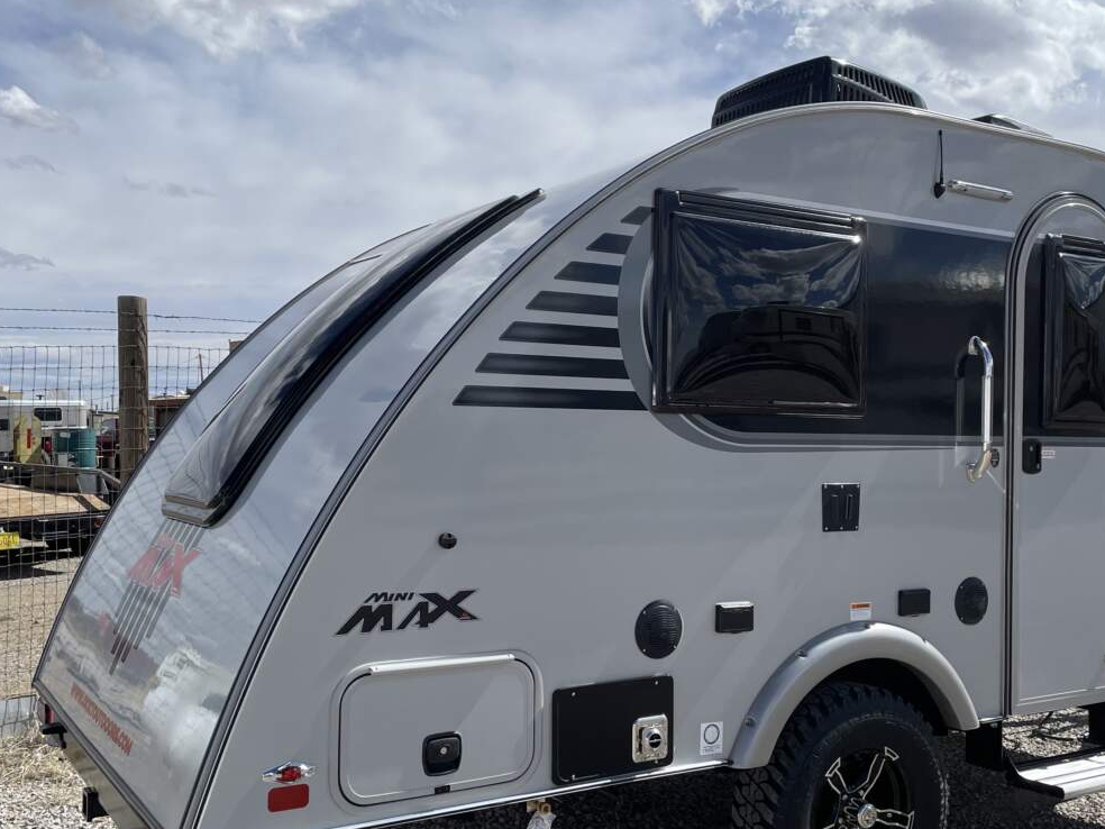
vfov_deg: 38.6
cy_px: 457
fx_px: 1181
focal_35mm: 37
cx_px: 593
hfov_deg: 50.1
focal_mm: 4.2
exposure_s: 1/6135
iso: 32
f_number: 1.6
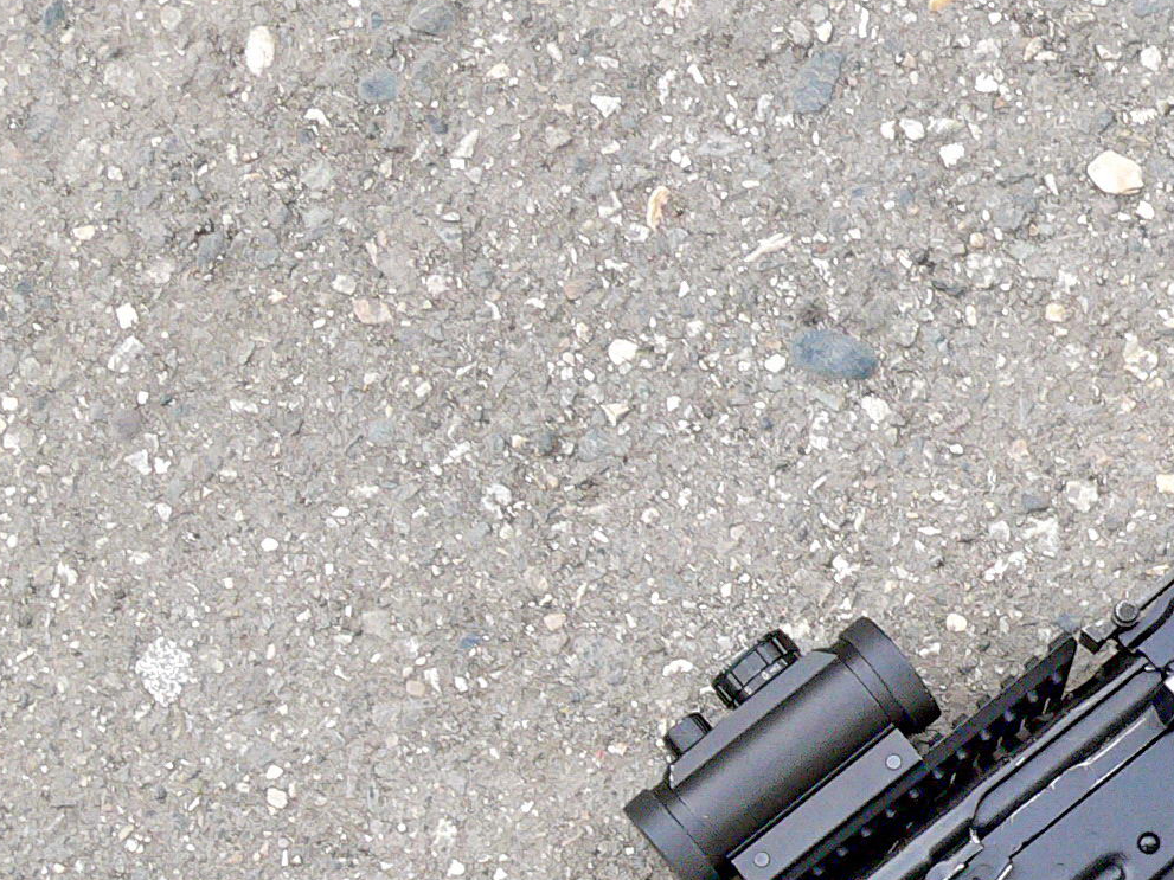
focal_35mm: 93
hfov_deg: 20.6
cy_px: 930
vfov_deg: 15.5
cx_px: 1070
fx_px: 3154
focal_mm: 6
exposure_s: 1/320
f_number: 2.8
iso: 200
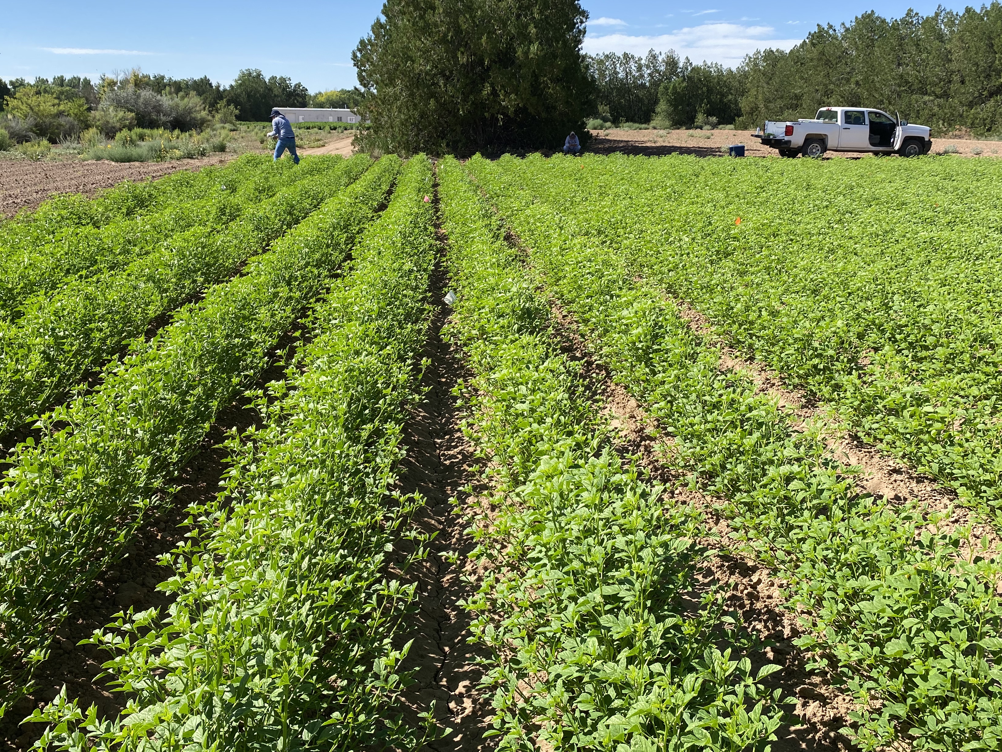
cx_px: 429
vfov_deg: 44.0
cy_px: 322
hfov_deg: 56.6
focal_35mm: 32
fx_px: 926
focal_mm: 4.25
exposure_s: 1/1927
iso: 32
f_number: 1.8
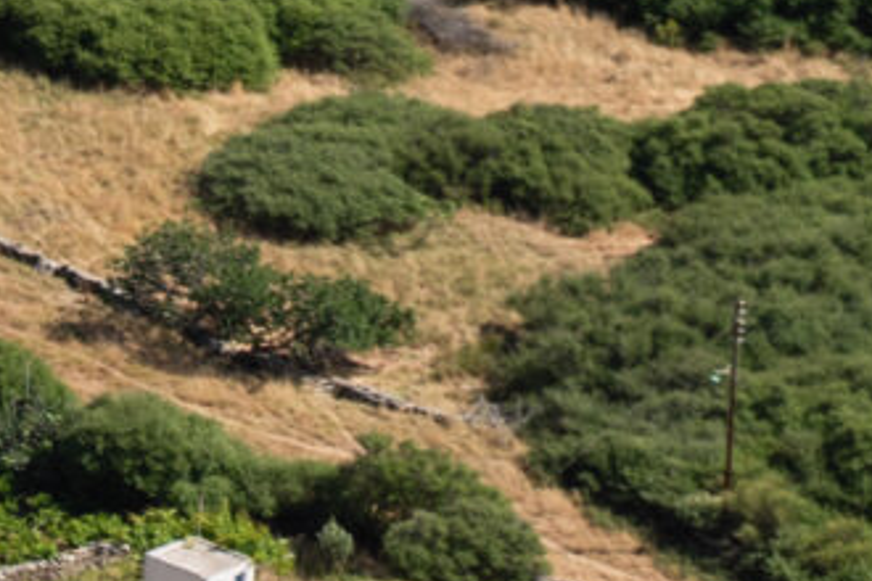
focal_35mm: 326
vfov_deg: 4.0
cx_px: -2180
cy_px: -1499
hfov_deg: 5.7
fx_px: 7896
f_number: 8
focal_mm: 42
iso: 100
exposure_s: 1/320
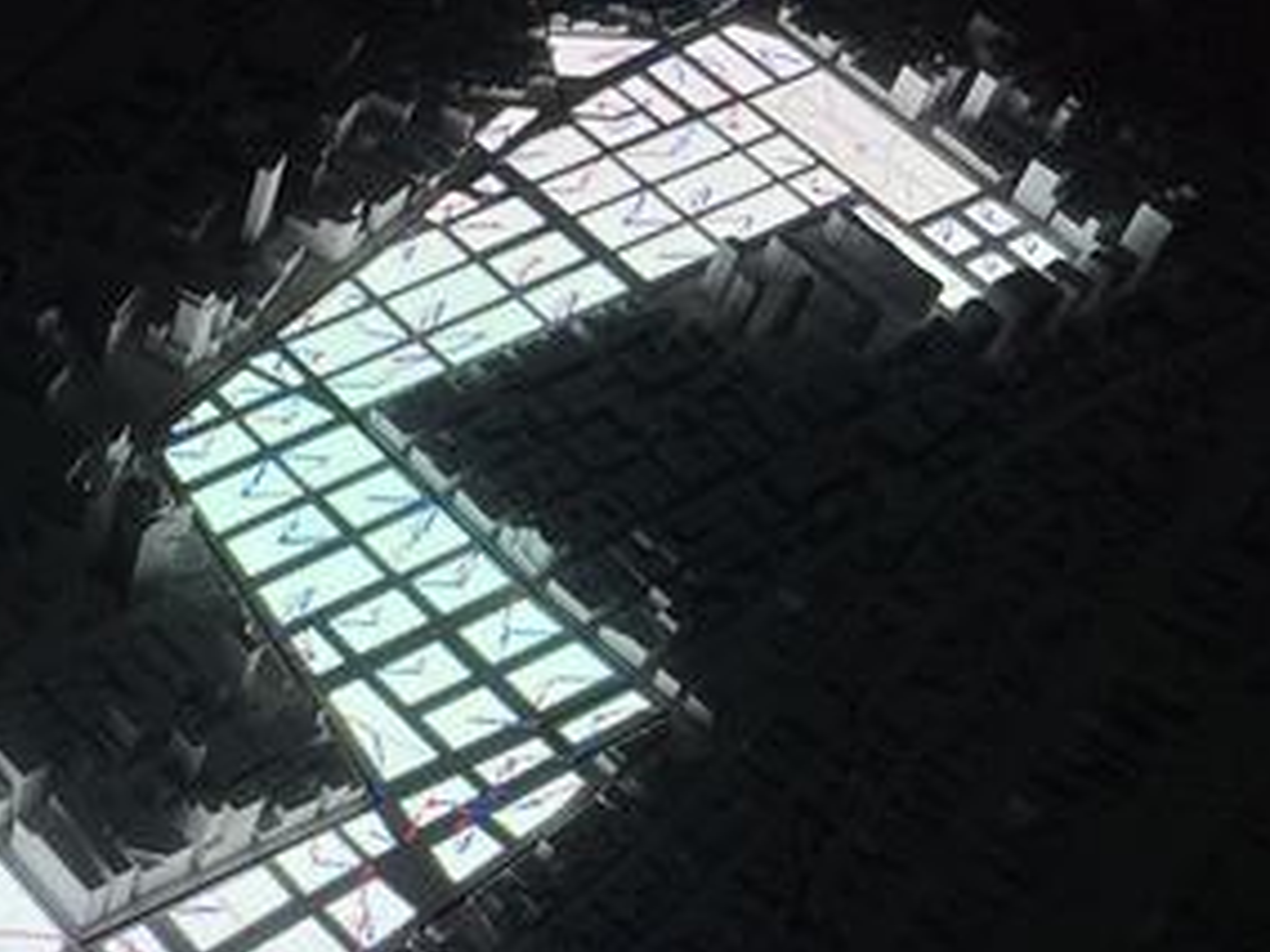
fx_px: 2348
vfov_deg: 22.1
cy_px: 954
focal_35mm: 64
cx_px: -125
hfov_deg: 27.7
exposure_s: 1/120
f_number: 1.5
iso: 125
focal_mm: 5.7
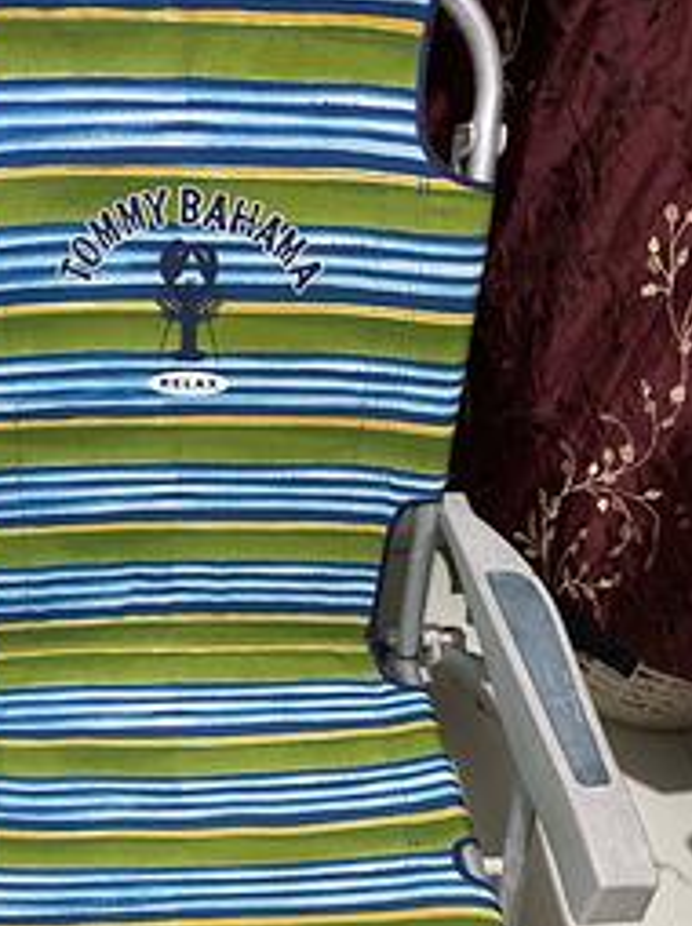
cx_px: 204
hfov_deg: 34.6
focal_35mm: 41
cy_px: 605
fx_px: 1095
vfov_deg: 45.2
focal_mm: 4.25
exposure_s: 1/30
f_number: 1.8
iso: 640
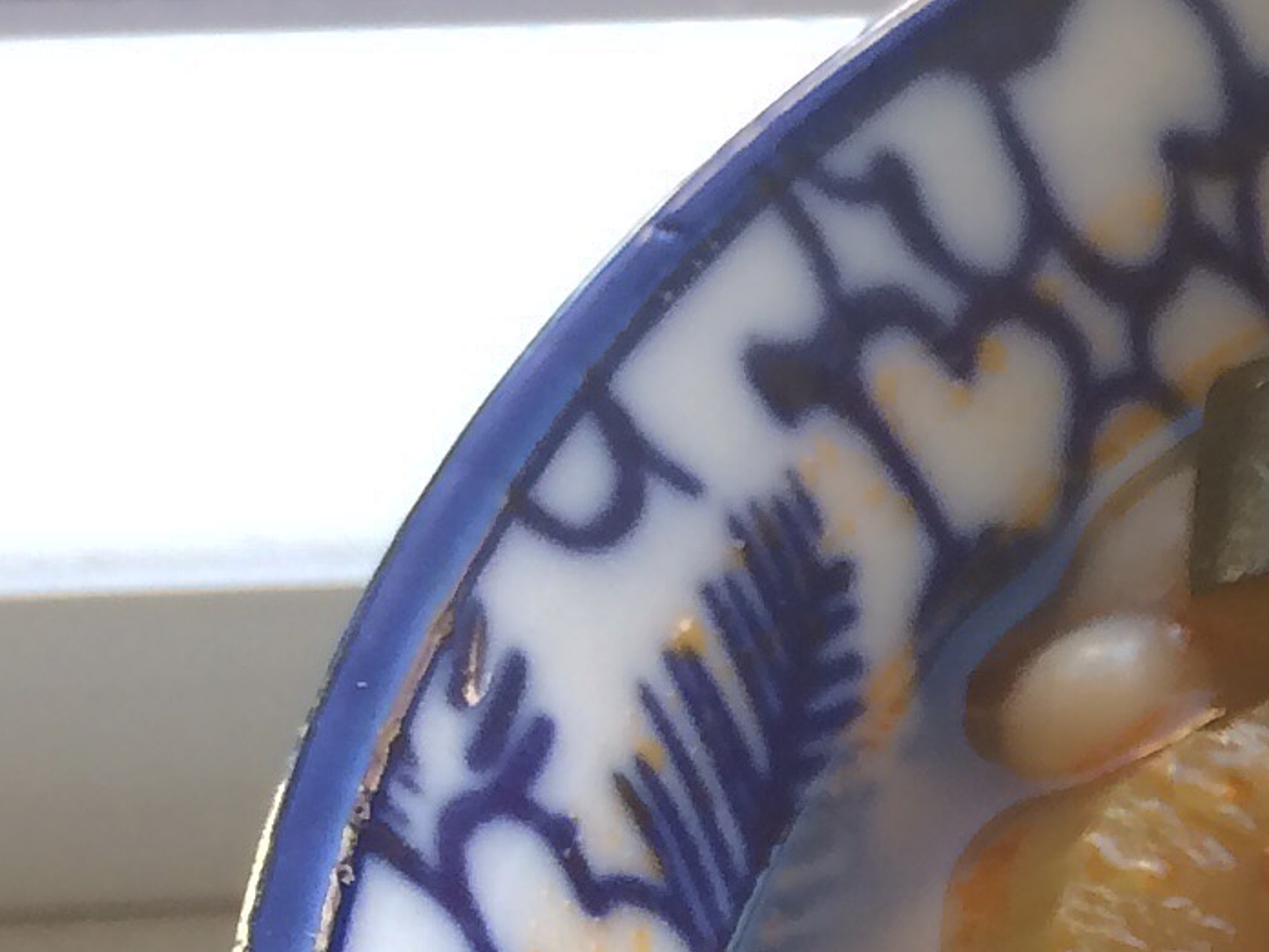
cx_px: 2591
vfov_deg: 10.7
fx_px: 4986
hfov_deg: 12.6
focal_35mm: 136
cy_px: 1176
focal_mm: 4.15
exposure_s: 1/30
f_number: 2.2
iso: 40
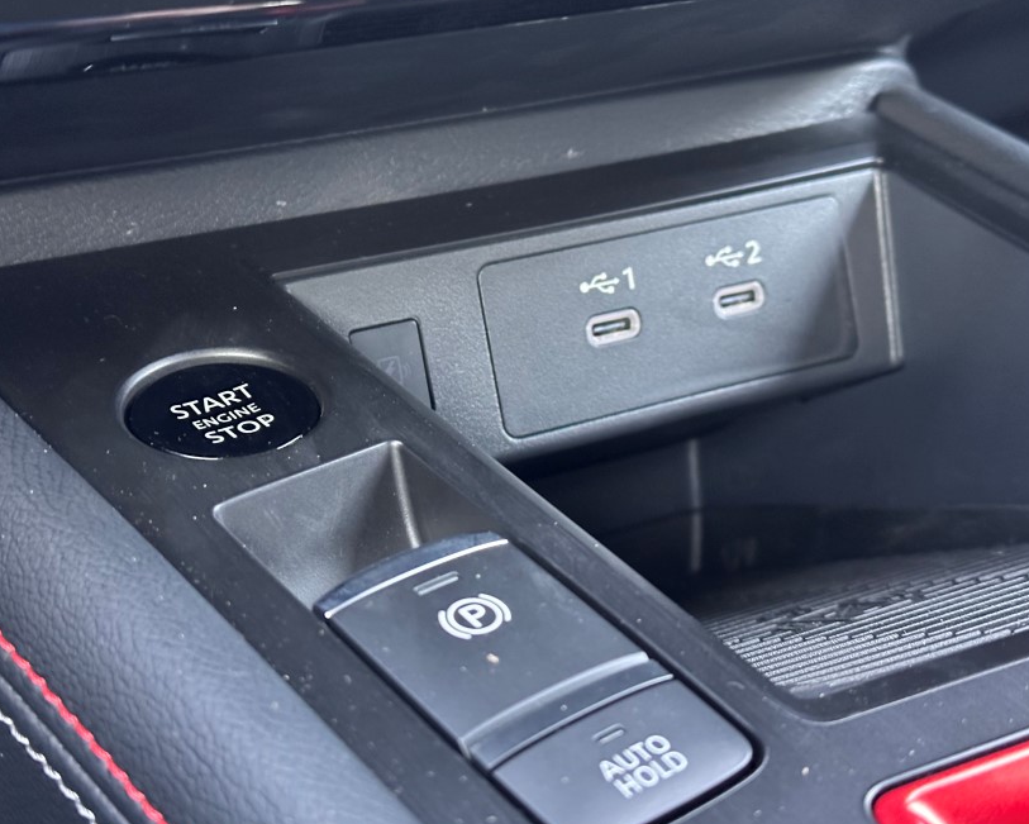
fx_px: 1797
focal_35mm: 59
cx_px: 499
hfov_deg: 31.9
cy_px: 356
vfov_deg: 25.8
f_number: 1.78
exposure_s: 1/30
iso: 640
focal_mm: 6.86
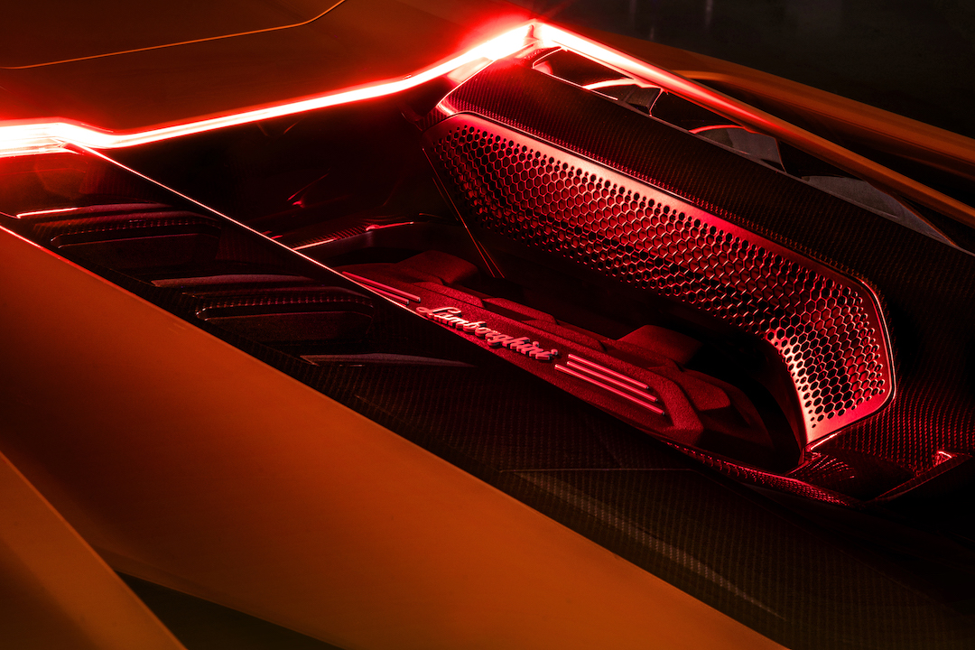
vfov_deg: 19.5
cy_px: 325
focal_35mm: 70
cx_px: 488
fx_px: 1896
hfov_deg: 28.8
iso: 100
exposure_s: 6
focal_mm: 70
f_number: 16
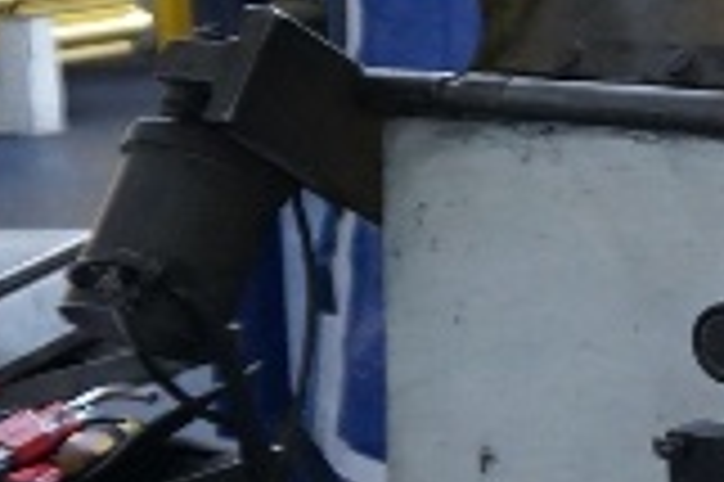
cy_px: 38
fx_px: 3074
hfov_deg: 11.2
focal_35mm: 153
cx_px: 1763
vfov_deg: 8.9
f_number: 4
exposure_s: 1/160
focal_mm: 16
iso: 1600
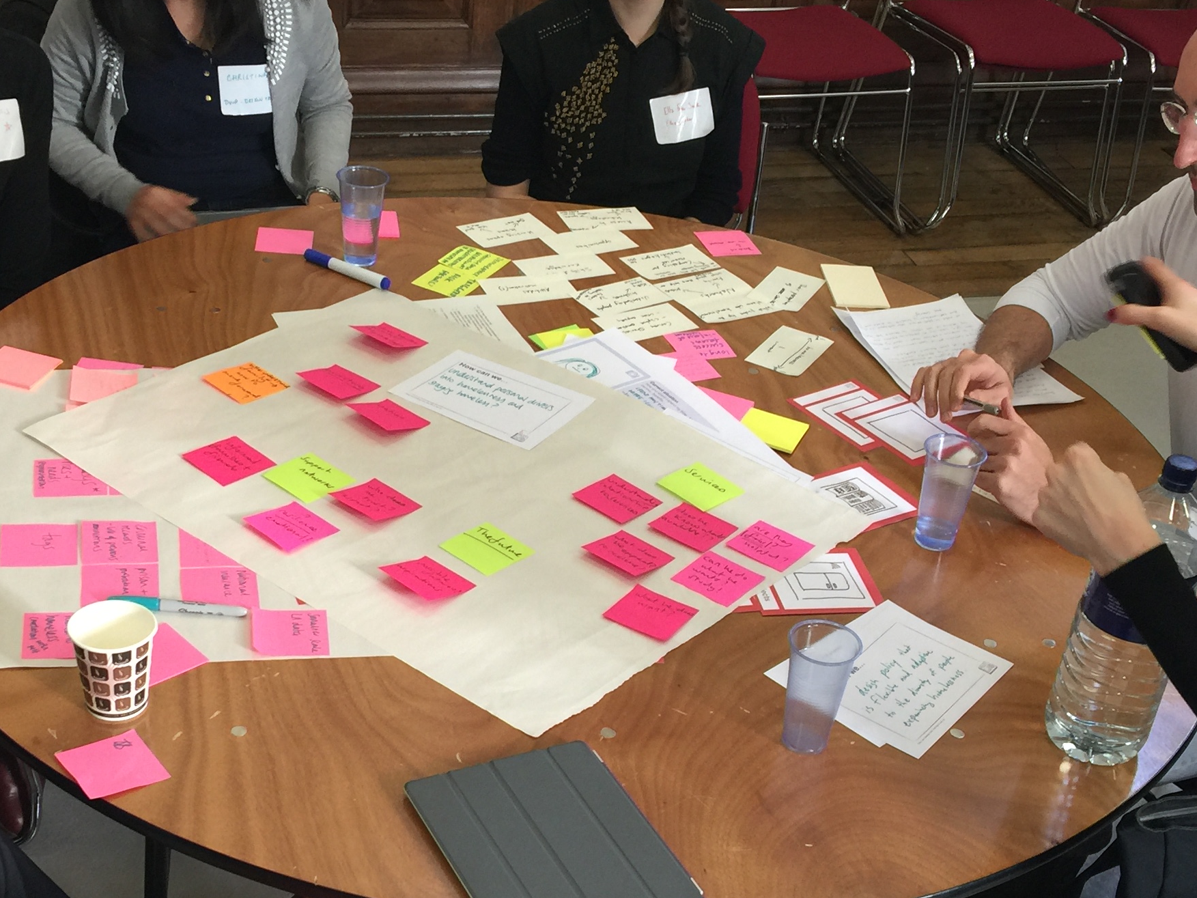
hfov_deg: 35.5
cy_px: 596
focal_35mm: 54
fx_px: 1867
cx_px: 589
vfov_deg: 26.9
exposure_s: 1/17
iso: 40
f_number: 2.2
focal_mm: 4.15
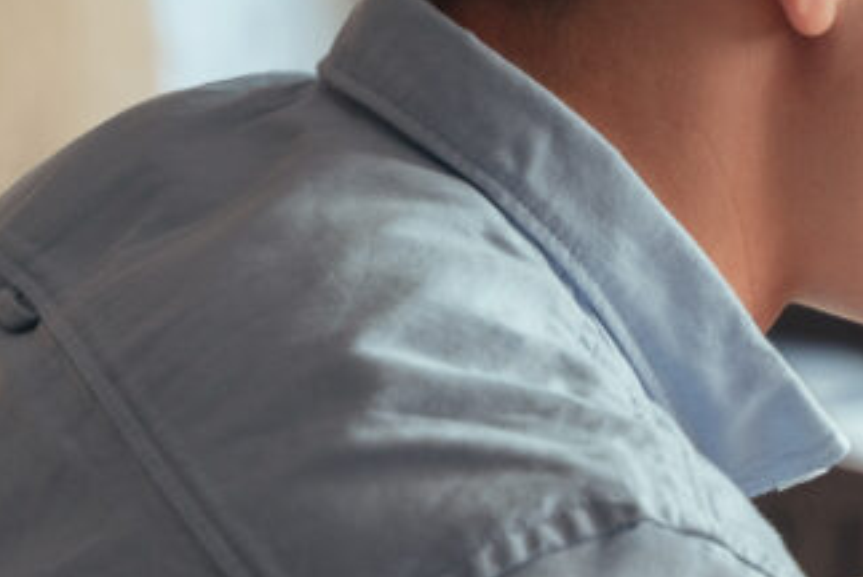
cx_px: 1274
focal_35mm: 190
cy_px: 533
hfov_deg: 10.5
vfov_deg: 7.2
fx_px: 4559
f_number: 5
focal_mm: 60
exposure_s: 1/125
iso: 250
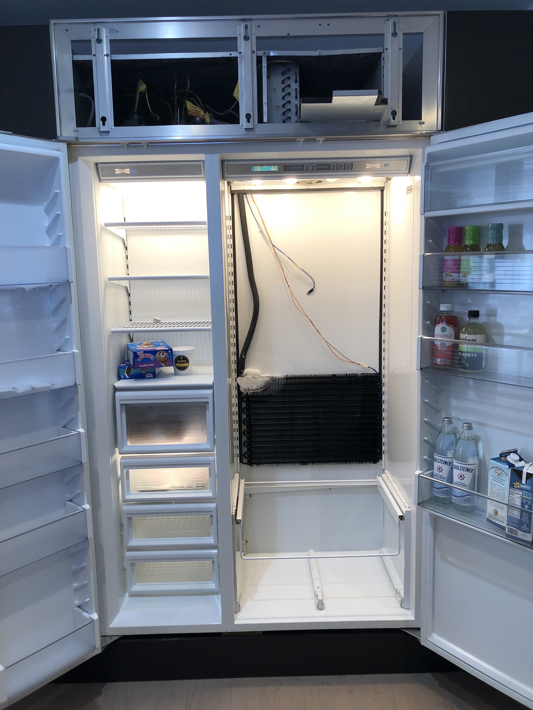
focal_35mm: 28
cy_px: 355
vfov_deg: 63.4
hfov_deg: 49.7
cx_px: 266
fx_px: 575
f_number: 1.8
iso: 25
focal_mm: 4
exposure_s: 1/30
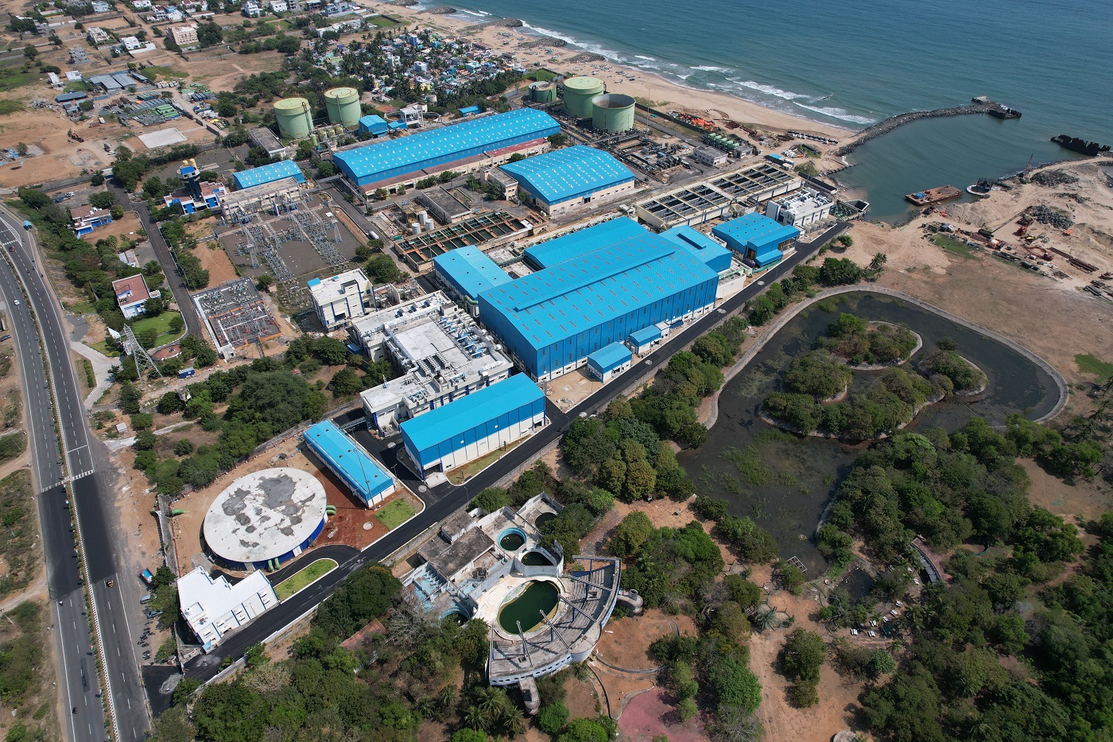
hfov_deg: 78.6
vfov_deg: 57.2
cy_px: 371
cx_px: 556
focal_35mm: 22
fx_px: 680
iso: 100
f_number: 2.8
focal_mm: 8.38
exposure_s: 1/2500
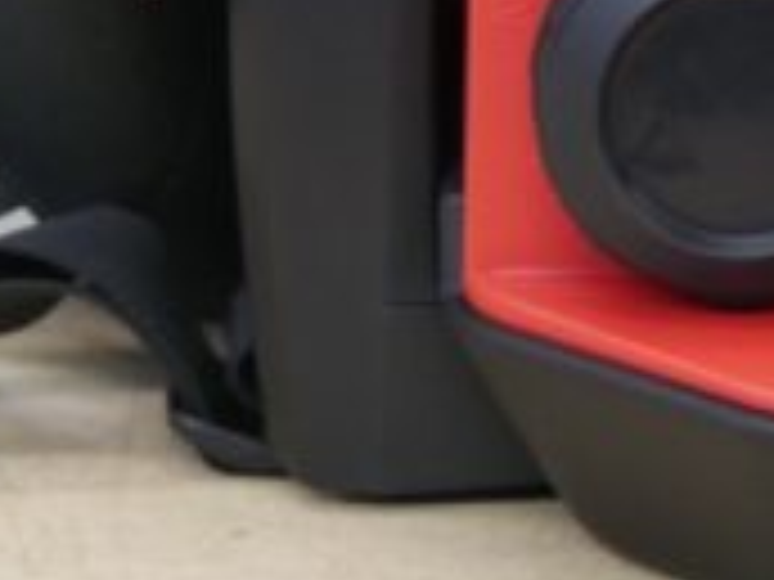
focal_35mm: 175
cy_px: -153
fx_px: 3913
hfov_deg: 11.2
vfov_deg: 8.4
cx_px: 713
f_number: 4.1
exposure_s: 1/60
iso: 1250
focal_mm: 24
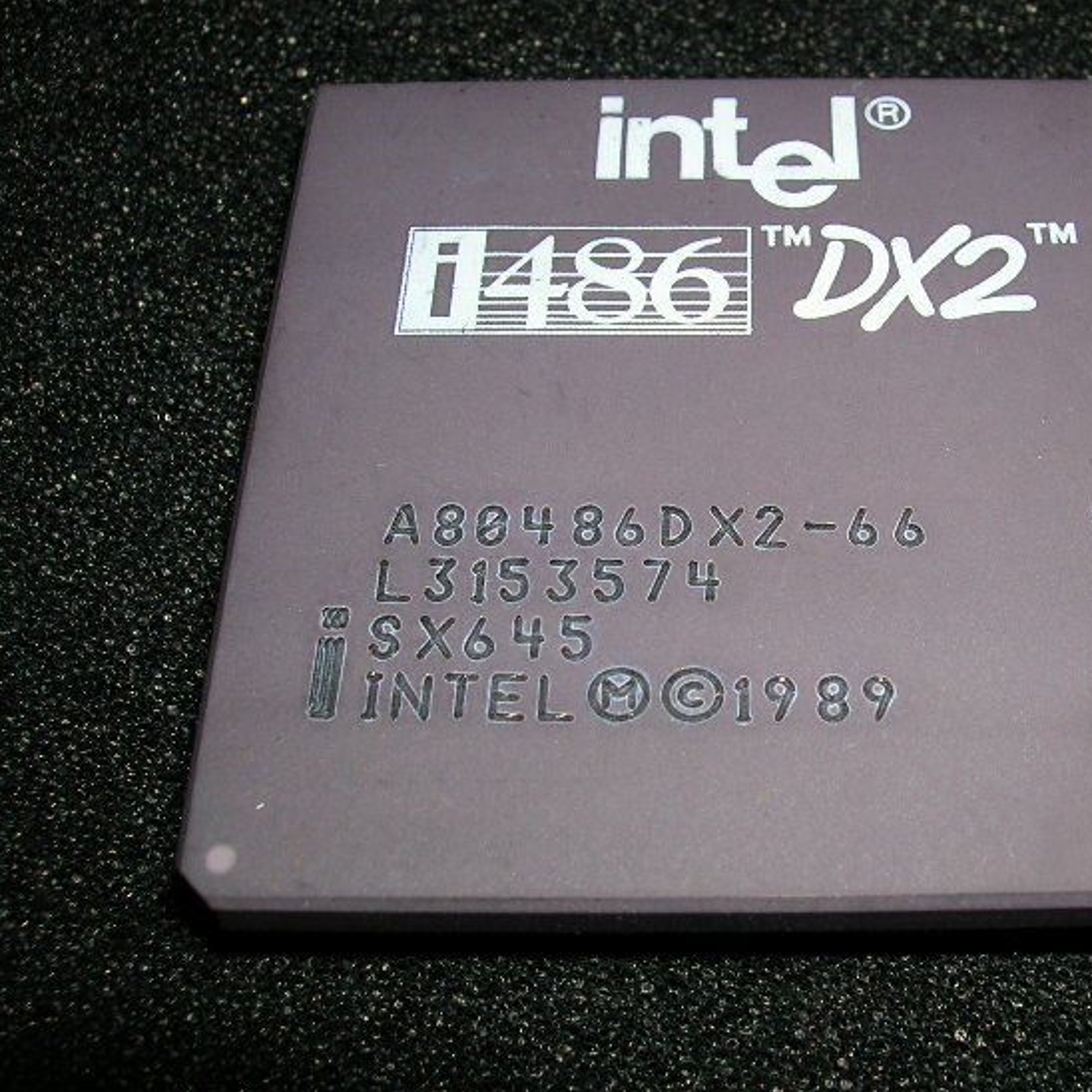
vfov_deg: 34.7
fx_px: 1749
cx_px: 781
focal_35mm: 49
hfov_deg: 34.1
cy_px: 498
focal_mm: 6.4
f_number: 5
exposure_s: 1/60.1
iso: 50
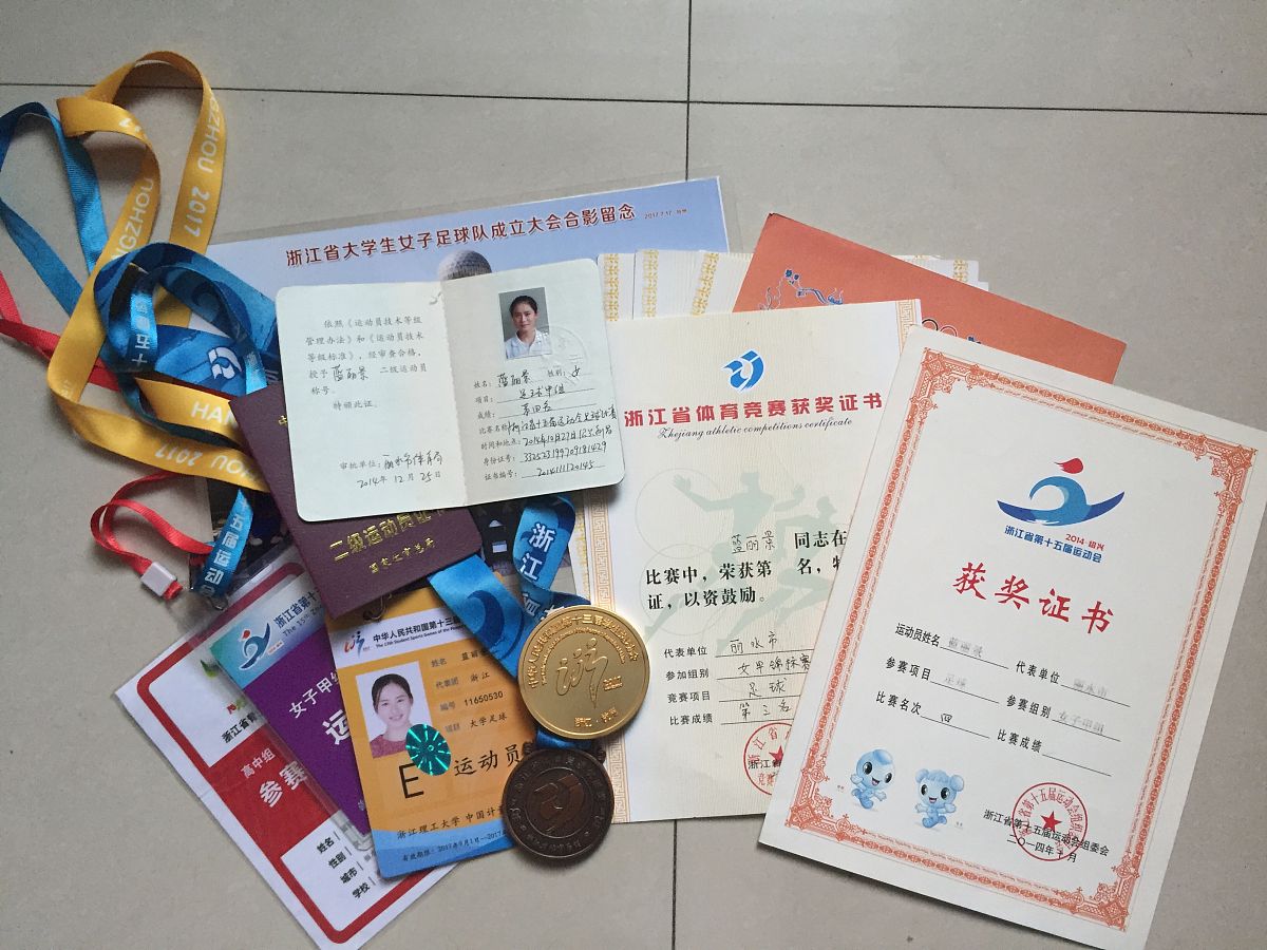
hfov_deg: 61.7
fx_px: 1061
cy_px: 475
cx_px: 634
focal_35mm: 29
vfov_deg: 48.2
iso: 80
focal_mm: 4.15
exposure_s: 1/33
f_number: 2.2
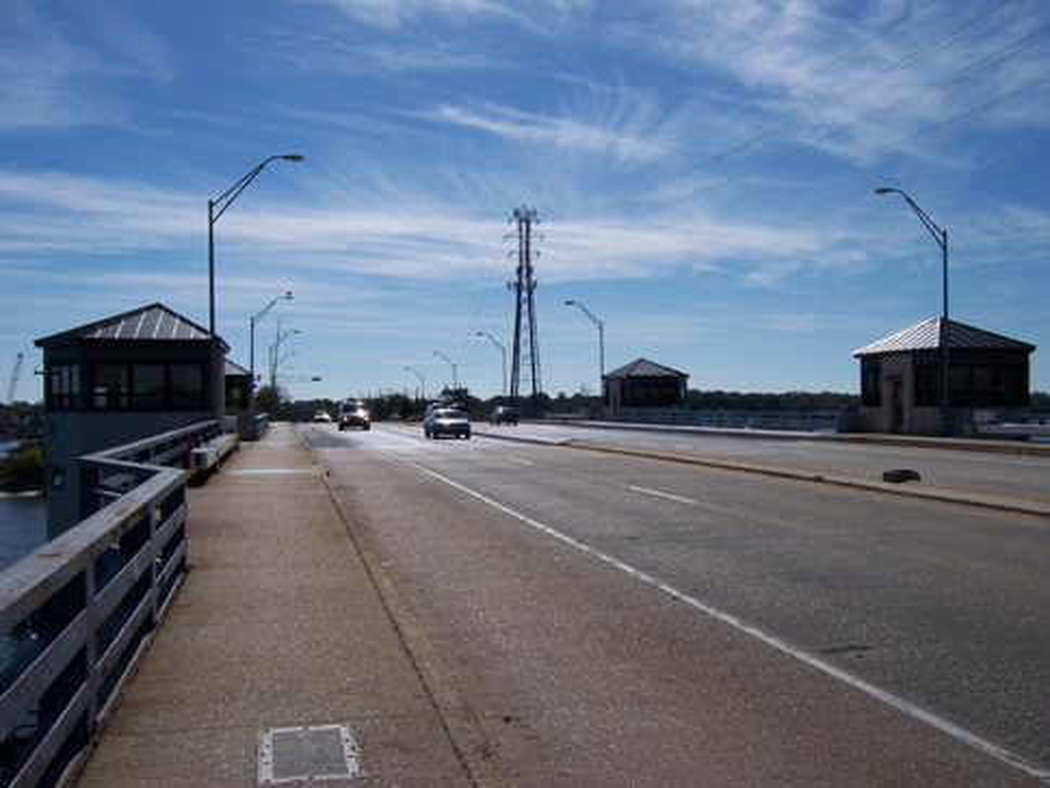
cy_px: 394
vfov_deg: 43.0
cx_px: 525
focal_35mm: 33
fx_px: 1001
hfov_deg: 55.3
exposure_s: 1/1500
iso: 80
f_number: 5.6
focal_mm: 5.5
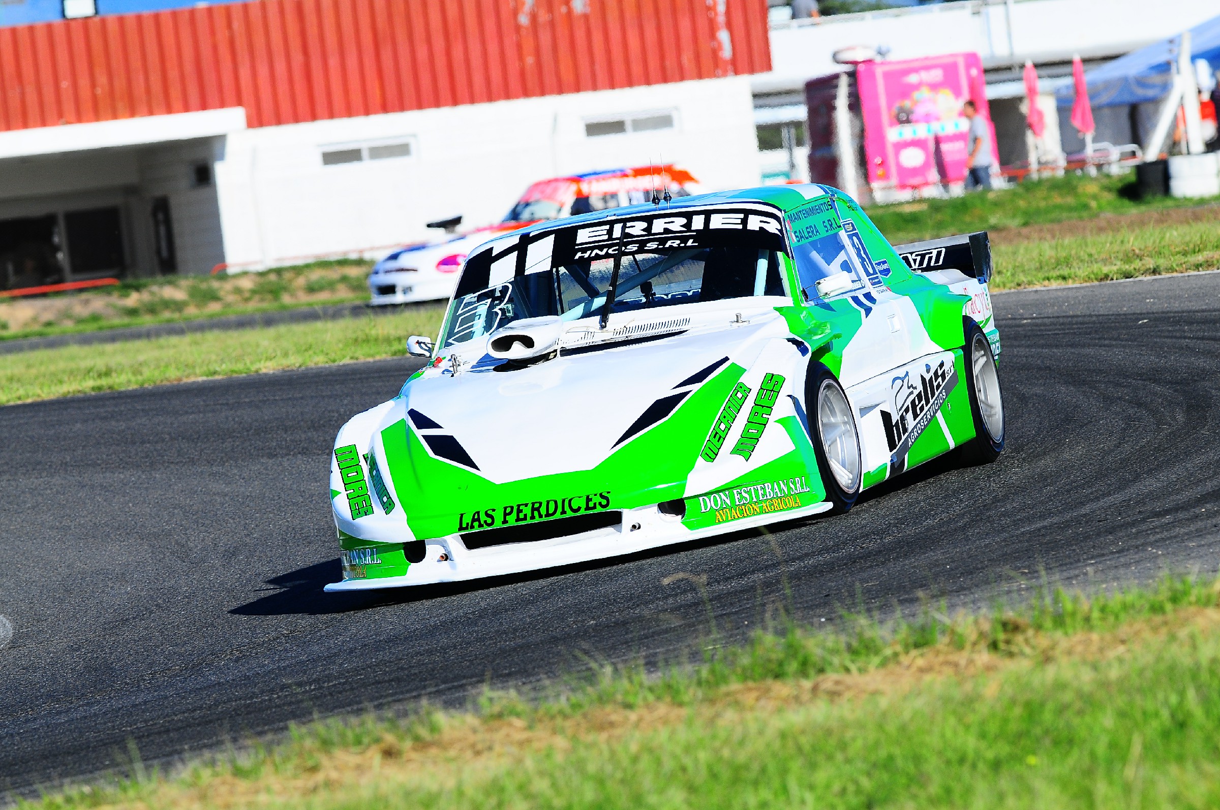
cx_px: 610
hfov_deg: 4.6
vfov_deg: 3.0
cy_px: 405
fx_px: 15231
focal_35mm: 450
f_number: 8
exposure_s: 1/800
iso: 200
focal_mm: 300
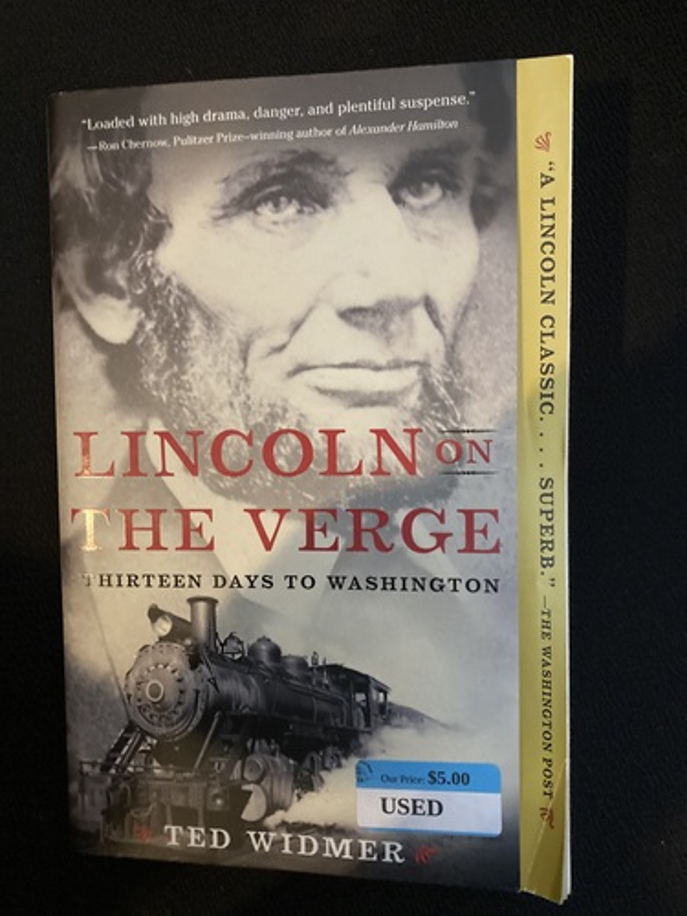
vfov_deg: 63.4
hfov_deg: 49.7
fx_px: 741
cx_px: 344
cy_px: 458
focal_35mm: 28
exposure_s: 1/30
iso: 640
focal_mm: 3.99
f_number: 1.8
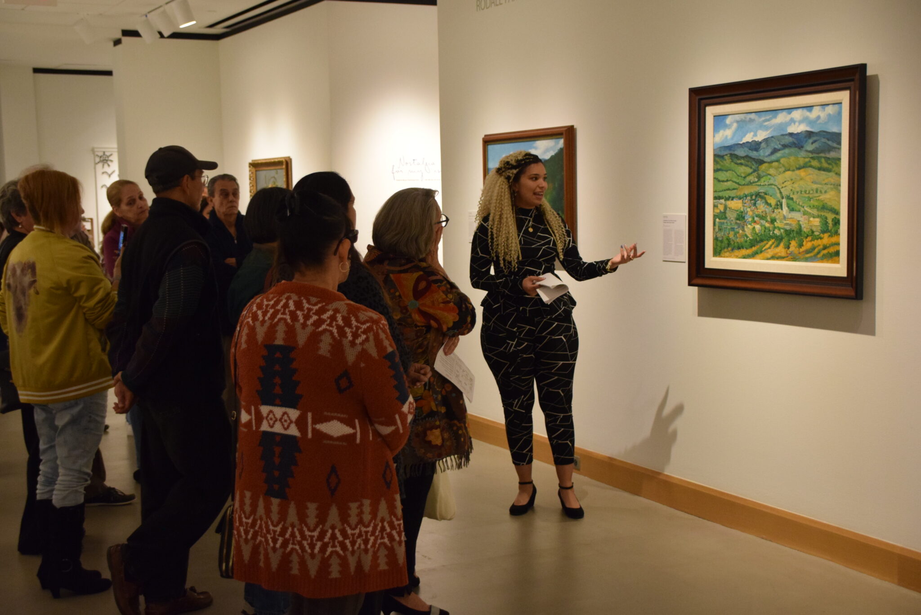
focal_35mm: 51
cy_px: 308
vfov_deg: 26.5
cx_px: 460
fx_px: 1306
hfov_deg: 38.9
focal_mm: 34
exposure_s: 1/60
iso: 2000
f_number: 4.5
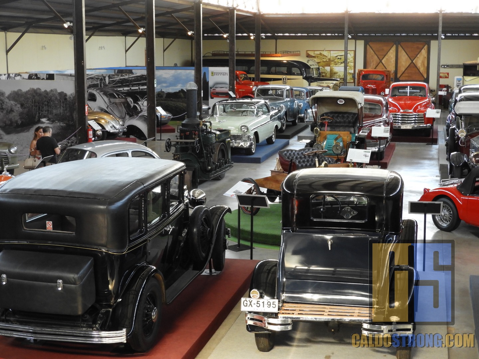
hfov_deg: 32.2
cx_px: 240
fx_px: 830
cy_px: 180
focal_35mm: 60
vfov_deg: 24.4
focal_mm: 10.7
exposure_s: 1/15
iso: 400
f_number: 4.2
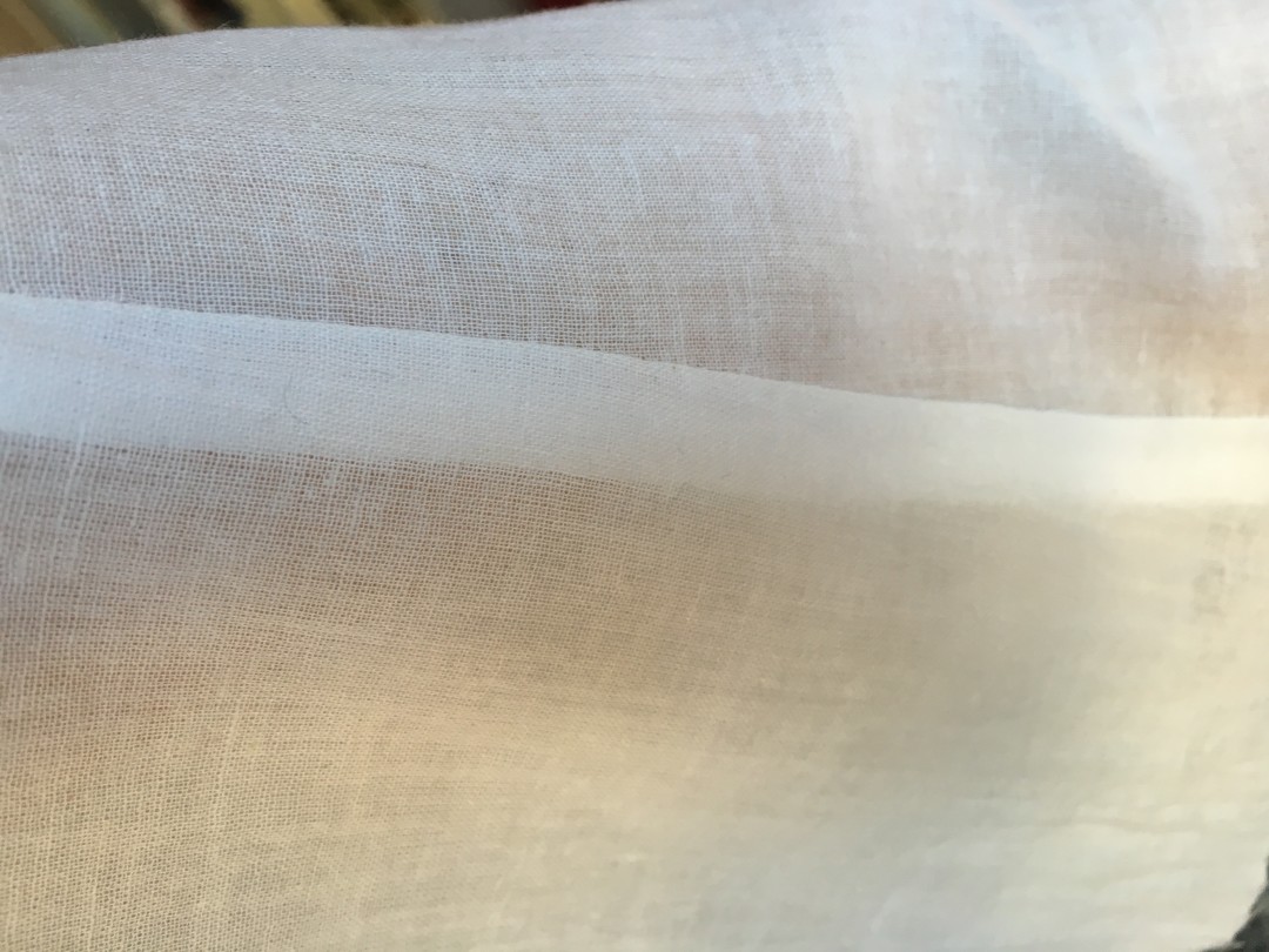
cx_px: 634
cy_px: 476
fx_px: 1063
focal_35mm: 29
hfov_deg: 61.7
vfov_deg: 48.2
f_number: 2.2
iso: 32
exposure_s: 1/33
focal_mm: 4.15
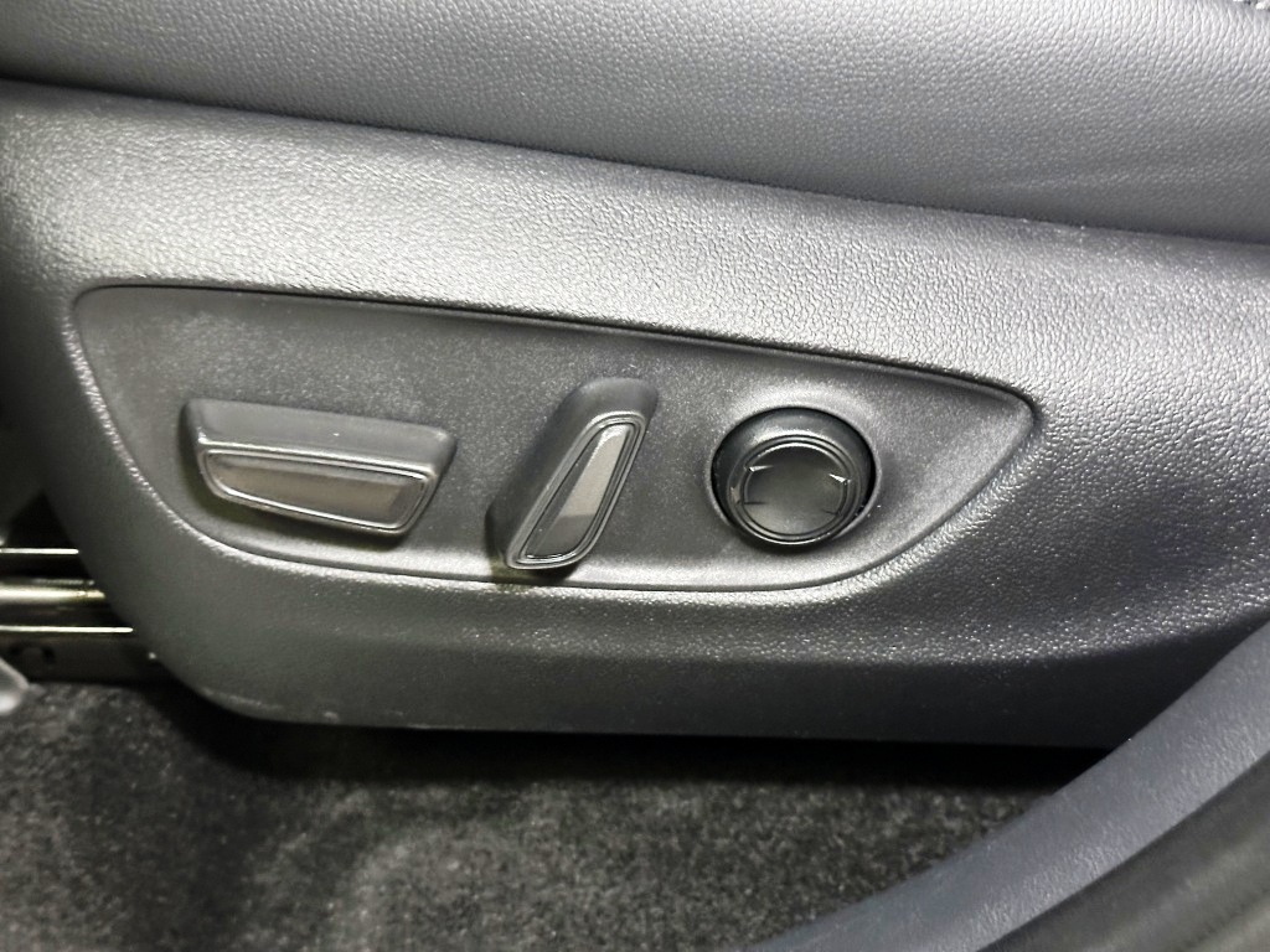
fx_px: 1761
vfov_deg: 30.3
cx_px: 635
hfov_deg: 39.7
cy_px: 476
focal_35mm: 48
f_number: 1.78
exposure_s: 1/30
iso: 640
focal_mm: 6.86
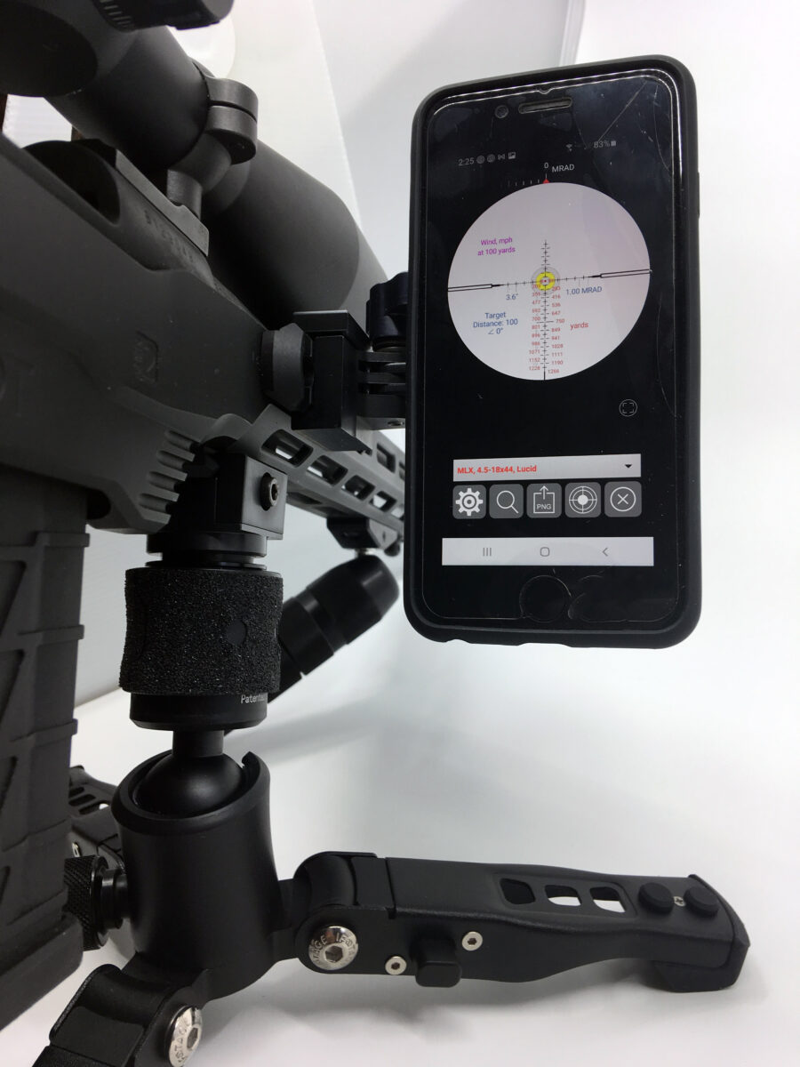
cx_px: 400
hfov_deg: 48.2
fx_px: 894
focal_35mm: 29
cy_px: 534
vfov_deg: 61.7
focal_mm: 4.15
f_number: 2.2
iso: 25
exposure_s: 1/120
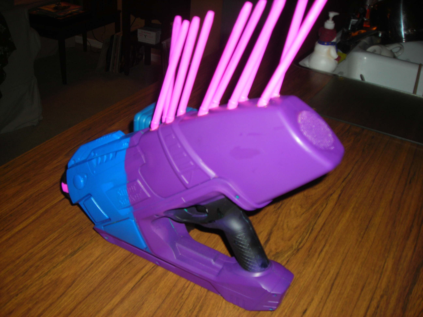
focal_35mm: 38
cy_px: 158
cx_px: 212
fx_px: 464
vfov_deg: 37.7
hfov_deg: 49.0
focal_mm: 6.3
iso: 50
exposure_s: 1/60.1
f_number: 3.2
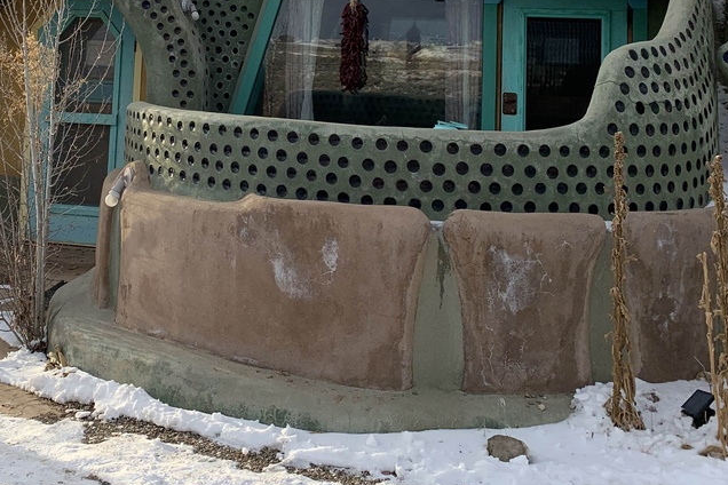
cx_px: 247
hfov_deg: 38.5
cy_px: -22
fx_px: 1031
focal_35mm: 51
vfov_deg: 25.0
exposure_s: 1/1610
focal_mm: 4.25
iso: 25
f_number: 1.8
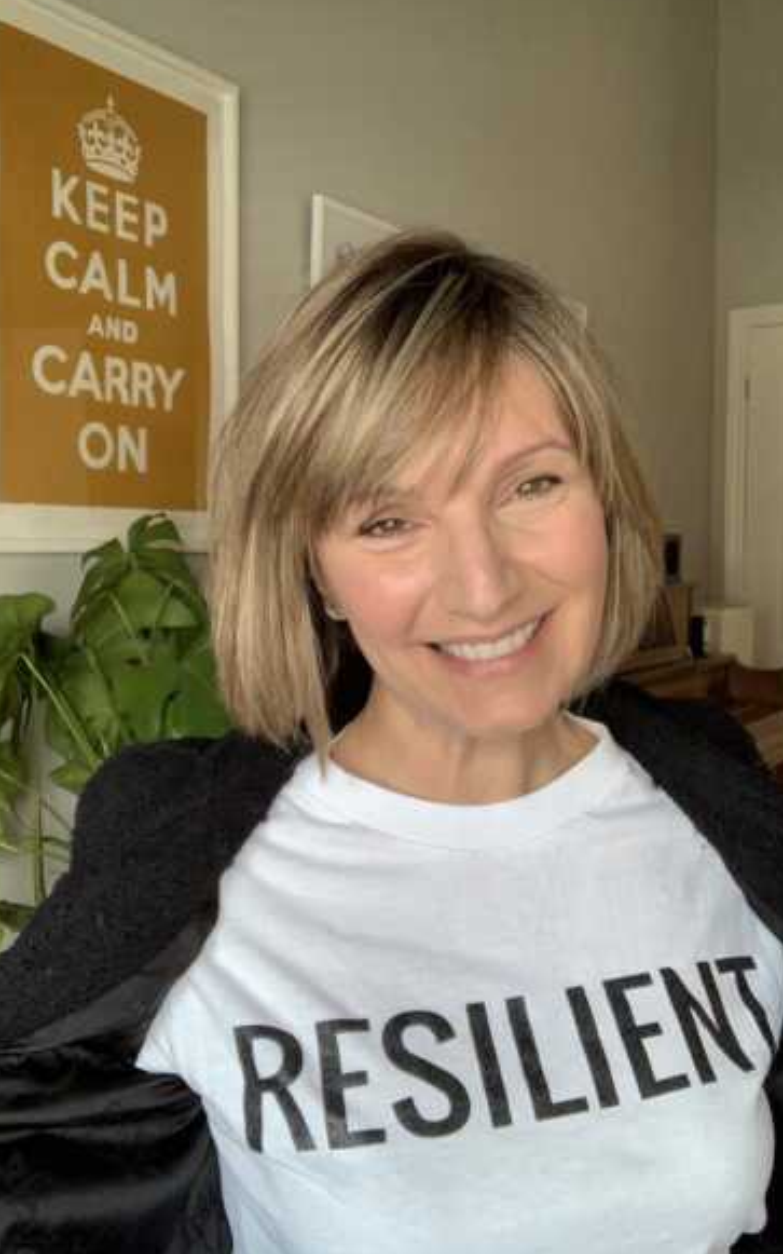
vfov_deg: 55.3
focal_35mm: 35
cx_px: 365
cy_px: 613
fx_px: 1195
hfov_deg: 36.3
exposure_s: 1/60
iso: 100
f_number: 2.2
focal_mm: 2.87
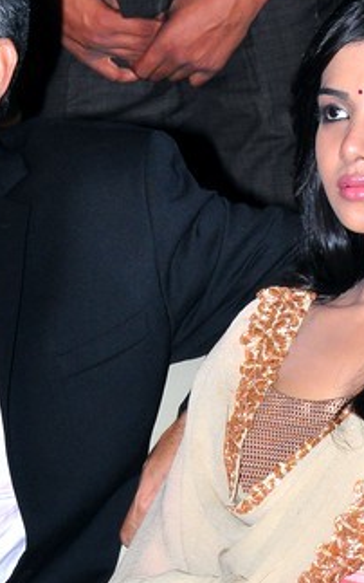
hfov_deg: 3.4
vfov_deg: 5.5
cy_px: 622
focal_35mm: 384
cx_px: 177
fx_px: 6092
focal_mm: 90
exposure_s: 1/125
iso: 640
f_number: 11
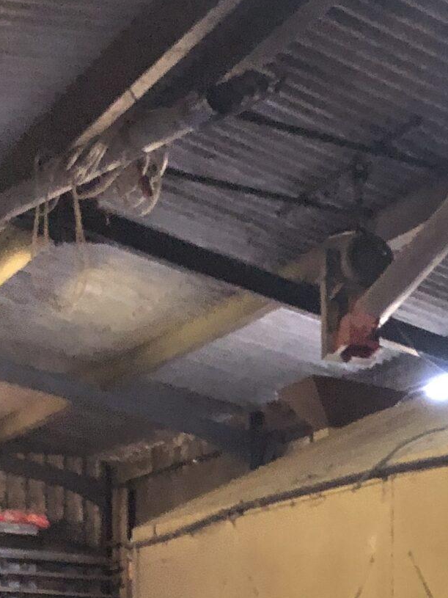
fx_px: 1519
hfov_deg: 15.4
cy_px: 829
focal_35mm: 88
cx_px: 688
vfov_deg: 20.0
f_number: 1.8
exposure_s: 1/4
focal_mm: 4
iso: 100
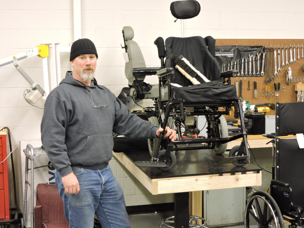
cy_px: 114
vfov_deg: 24.4
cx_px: 152
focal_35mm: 60
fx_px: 527
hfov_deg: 32.2
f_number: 3.7
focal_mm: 10.7
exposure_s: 1/20
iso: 400
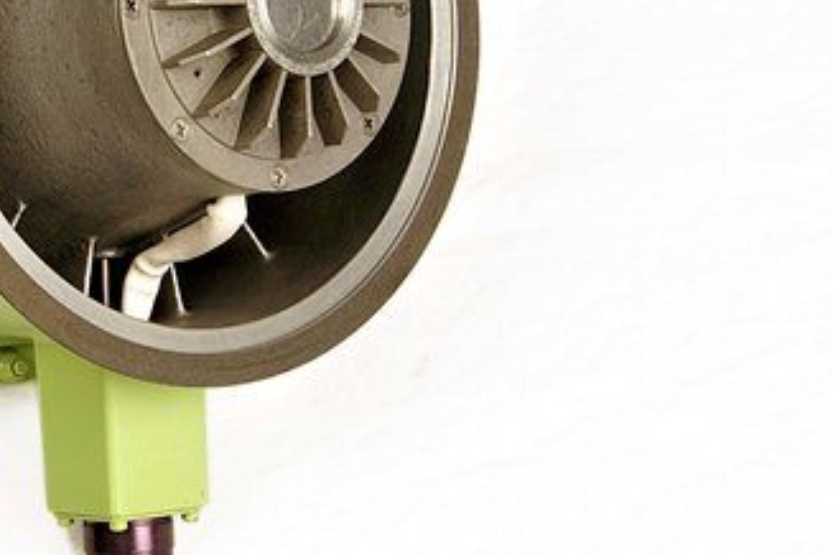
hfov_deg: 18.4
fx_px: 2545
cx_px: 125
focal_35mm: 110
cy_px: 117
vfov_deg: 12.4
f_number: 20
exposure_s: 1/60
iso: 100
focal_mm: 40
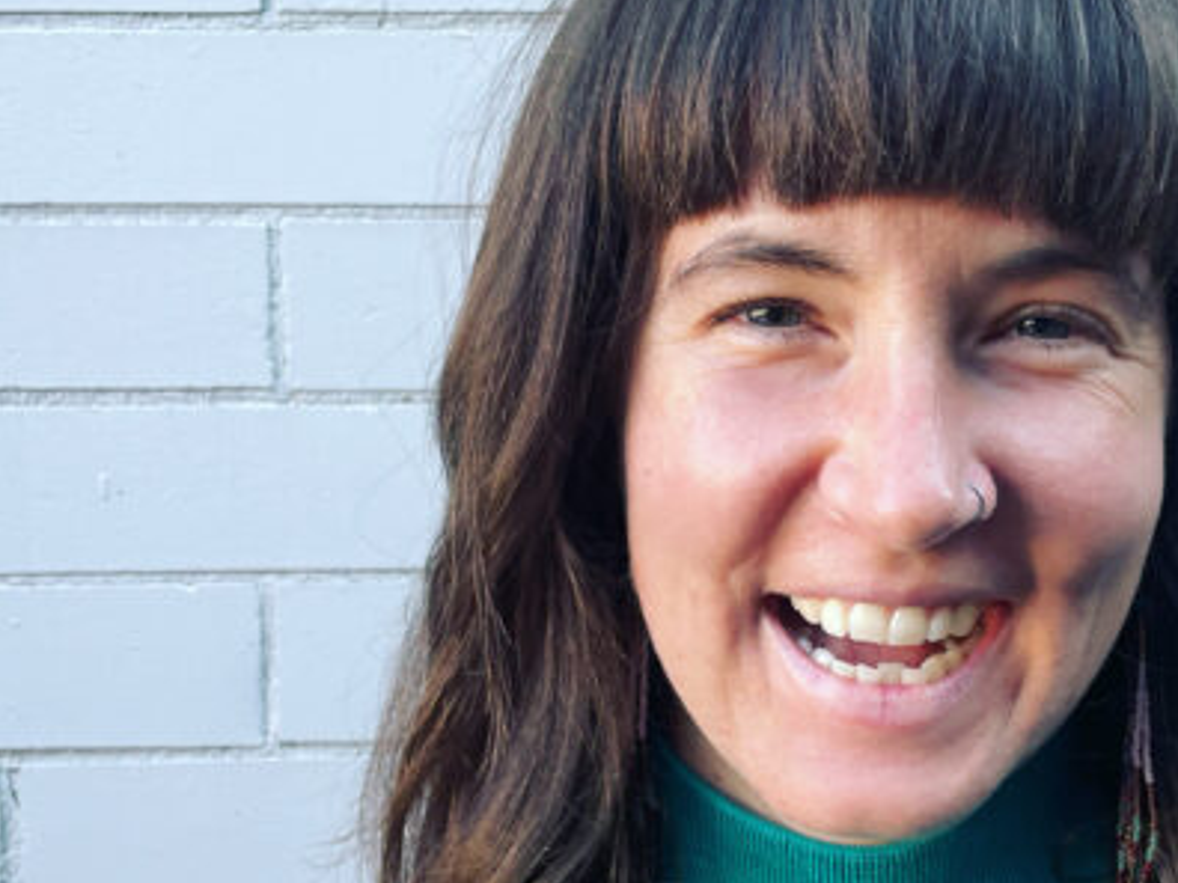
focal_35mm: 56
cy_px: 607
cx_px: 766
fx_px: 1906
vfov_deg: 25.9
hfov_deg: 34.1
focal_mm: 4.2
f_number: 1.6
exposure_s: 1/121
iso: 50
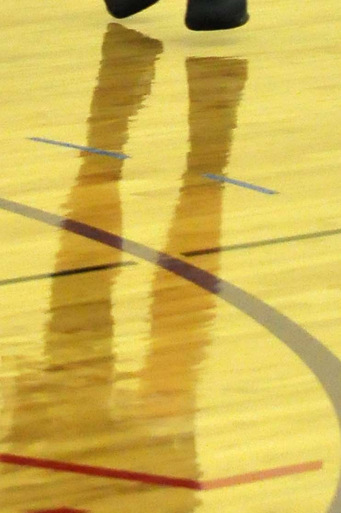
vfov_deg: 5.1
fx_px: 5740
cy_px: -316
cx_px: -176
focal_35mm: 403
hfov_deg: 3.4
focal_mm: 70
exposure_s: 1/320
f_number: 4.5
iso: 1250
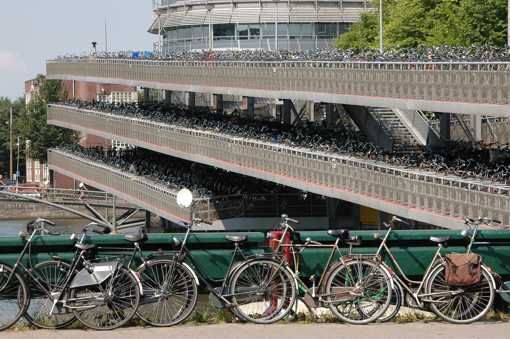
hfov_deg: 14.4
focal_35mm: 142
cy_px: 170
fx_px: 2017
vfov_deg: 9.6
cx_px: 255
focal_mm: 95
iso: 200
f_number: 9
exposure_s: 1/320
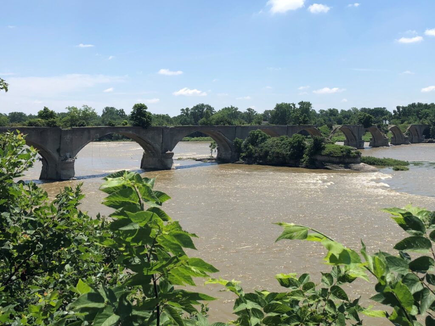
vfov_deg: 49.7
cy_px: 163
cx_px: 218
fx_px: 352
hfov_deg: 63.4
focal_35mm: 28
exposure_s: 1/3436
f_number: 1.8
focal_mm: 4
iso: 20
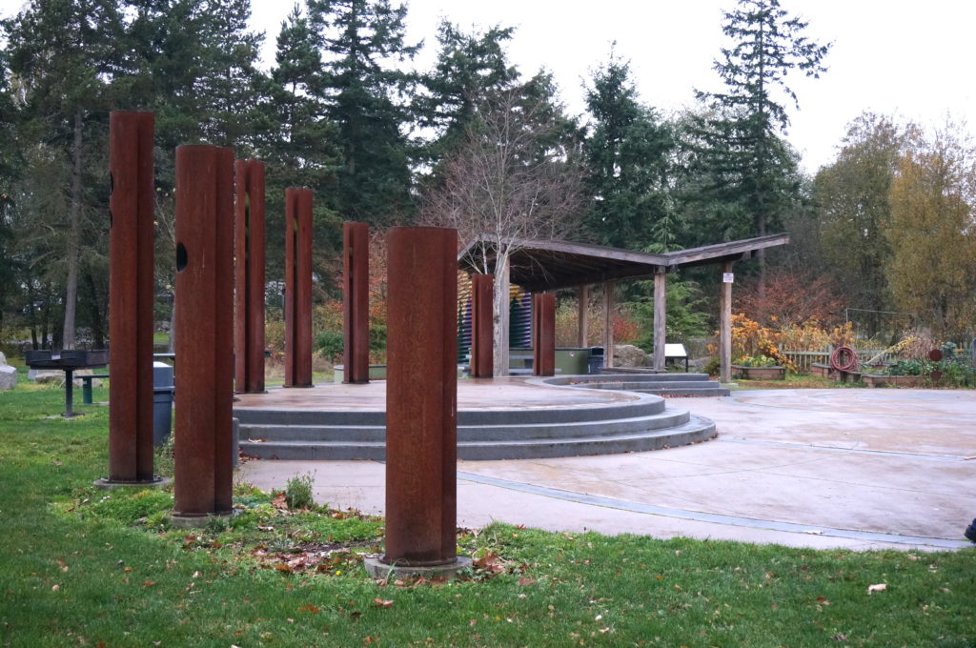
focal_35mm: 45
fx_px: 1218
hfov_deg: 43.7
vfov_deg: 29.8
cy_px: 324
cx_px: 488
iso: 1250
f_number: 5
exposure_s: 1/60
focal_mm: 30
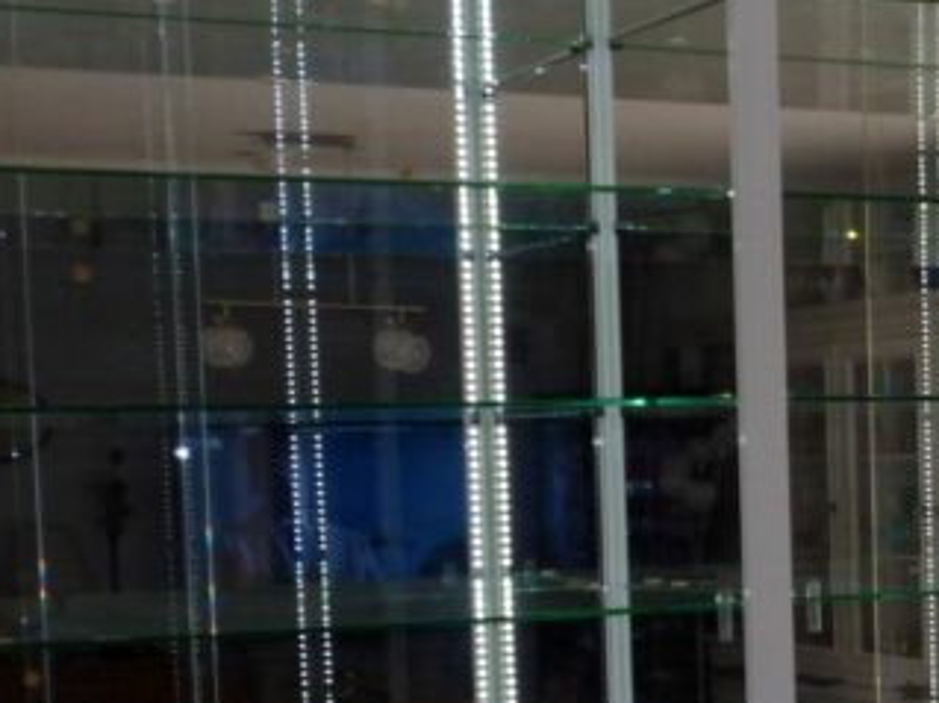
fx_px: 2440
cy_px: 700
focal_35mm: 90
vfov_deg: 16.1
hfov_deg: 21.0
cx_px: 954
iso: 100
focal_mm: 5
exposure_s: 1/100
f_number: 3.1
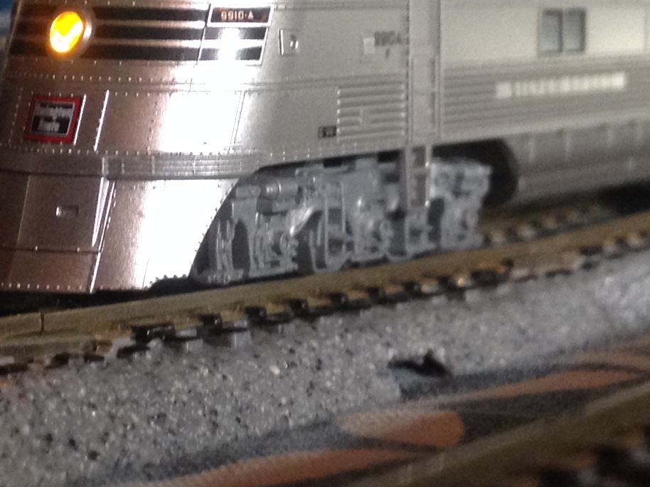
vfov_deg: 11.8
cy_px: 100
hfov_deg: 15.7
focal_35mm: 125
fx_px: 2347
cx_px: 171
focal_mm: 4.28
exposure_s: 1/20
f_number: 2.4
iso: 125
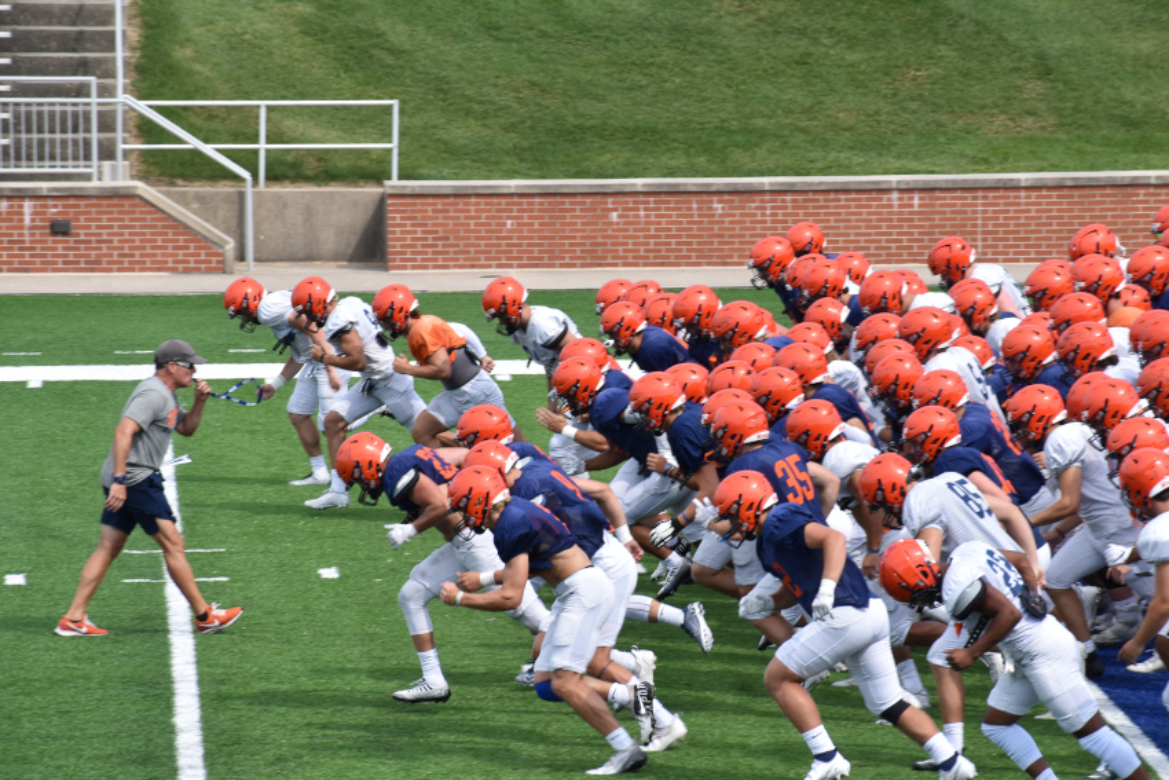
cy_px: 390
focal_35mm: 270
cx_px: 584
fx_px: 8768
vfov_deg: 5.1
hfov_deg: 7.6
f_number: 13
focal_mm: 180
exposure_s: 1/500
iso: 400
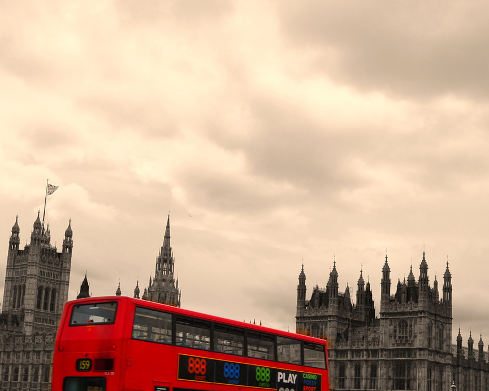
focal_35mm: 50
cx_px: 248
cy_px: 290
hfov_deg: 37.4
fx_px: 722
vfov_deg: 29.9
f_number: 10
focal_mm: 19
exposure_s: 1/250
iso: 140
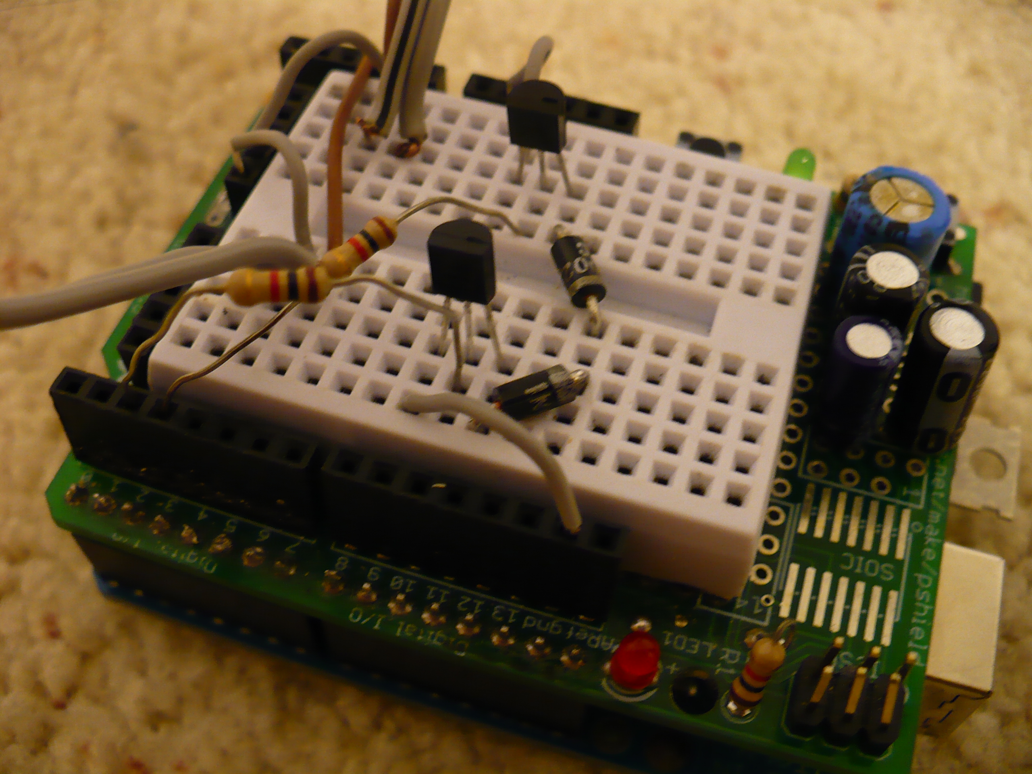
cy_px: 387
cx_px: 516
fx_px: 1103
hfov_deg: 50.1
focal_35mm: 37
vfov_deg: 38.7
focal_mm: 6.1
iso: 200
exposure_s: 1/4
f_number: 2.8
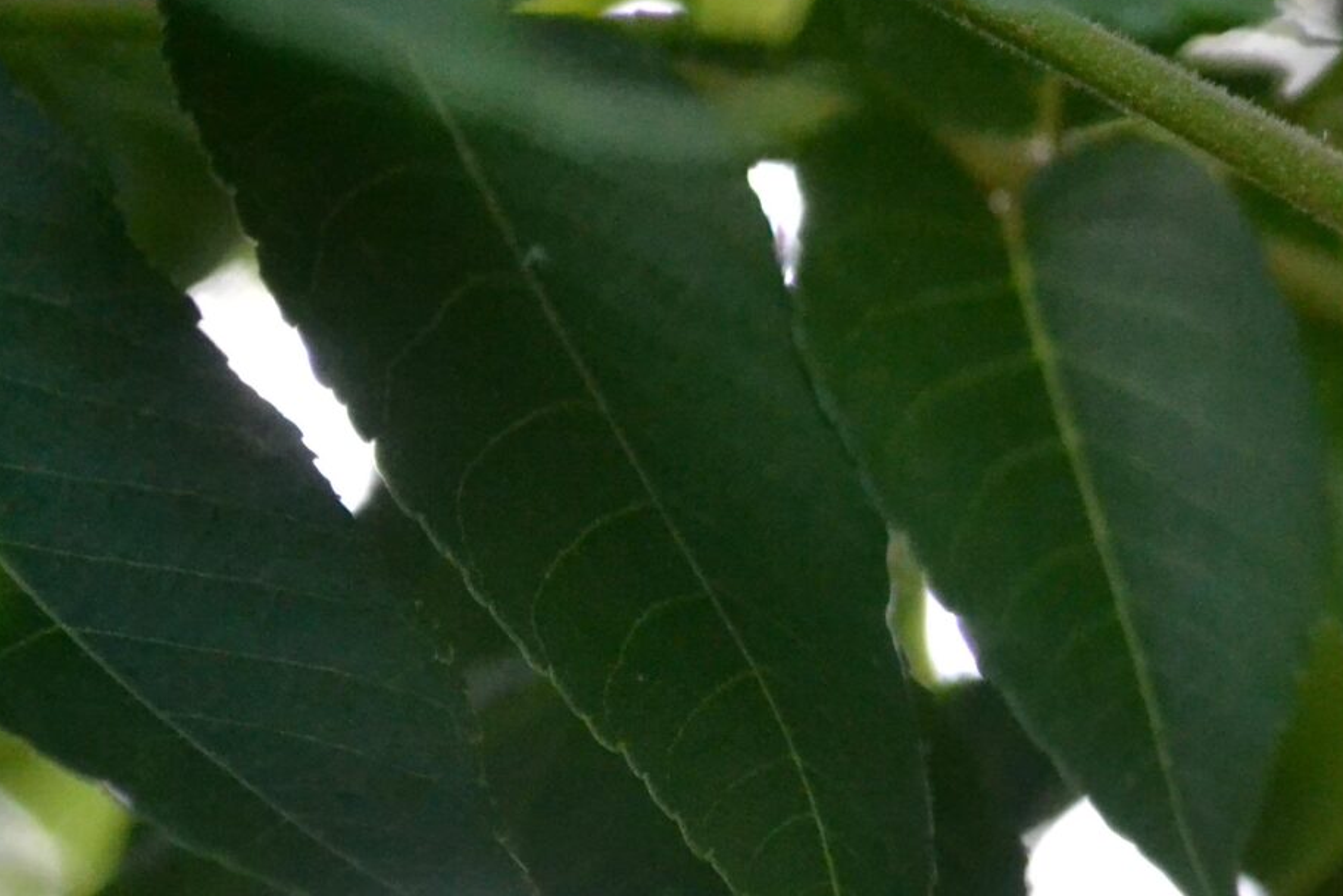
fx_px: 8633
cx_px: 1874
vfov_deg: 5.9
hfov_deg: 8.7
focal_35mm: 231
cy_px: 645
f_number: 5.6
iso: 3200
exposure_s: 1/500
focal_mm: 55
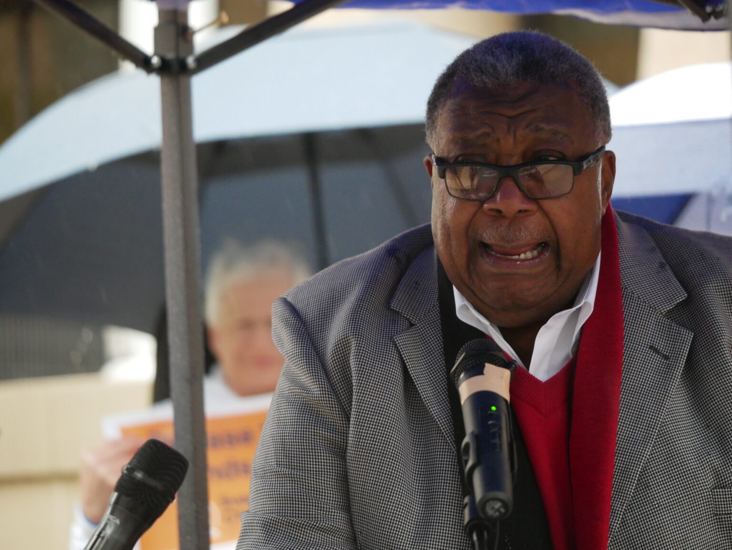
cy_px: 275
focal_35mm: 170
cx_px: 366
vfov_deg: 8.7
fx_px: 3596
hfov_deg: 11.6
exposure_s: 1/200
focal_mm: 85
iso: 1600
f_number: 2.8
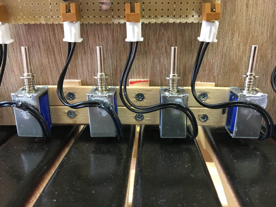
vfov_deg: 48.2
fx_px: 231
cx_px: 138
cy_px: 104
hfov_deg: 61.7
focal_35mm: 29
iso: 200
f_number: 2.2
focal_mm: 4.15
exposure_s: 1/20
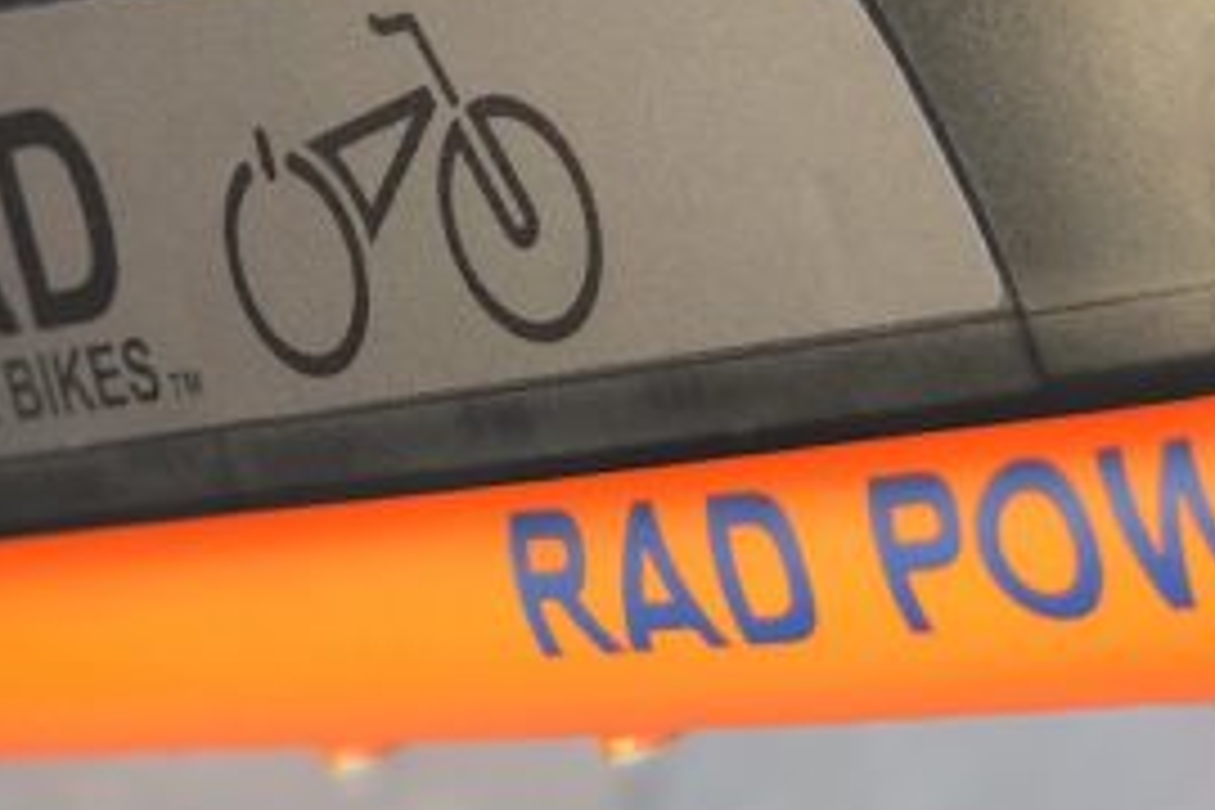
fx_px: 5197
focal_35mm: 154
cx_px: 778
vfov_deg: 8.9
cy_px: 302
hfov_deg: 13.3
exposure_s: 1/60
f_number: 2.4
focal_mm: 6
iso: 32
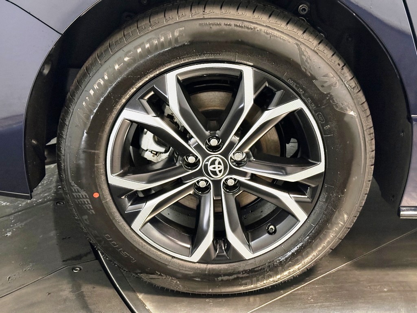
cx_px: 208
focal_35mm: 48
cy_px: 156
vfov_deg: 30.3
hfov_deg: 39.7
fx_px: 578
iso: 640
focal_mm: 6.86
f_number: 1.78
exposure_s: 1/24
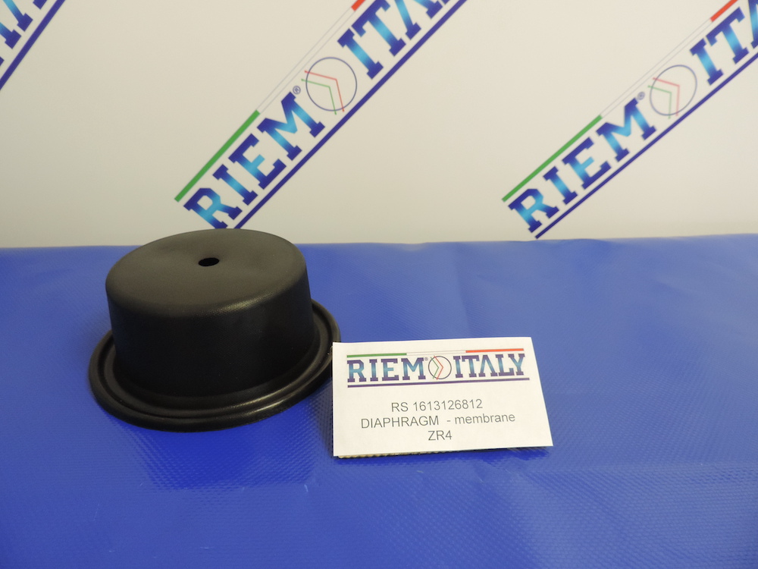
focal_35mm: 24
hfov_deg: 71.6
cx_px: 379
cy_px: 284
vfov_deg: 56.8
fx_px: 526
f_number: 3
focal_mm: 4.3
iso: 400
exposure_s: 1/20
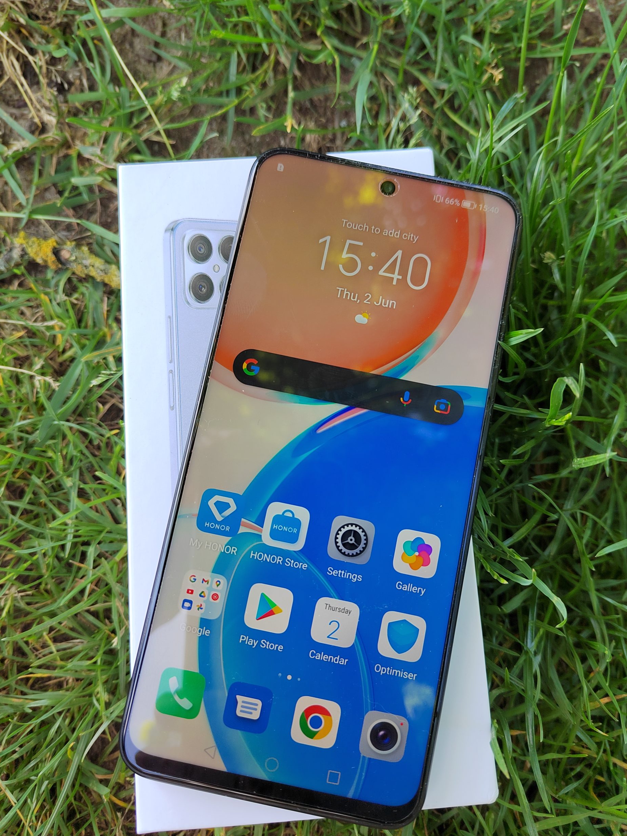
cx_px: 315
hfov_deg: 56.8
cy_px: 414
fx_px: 580
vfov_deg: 71.6
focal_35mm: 24
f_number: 1.9
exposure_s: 1/100
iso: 173
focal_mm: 5.52
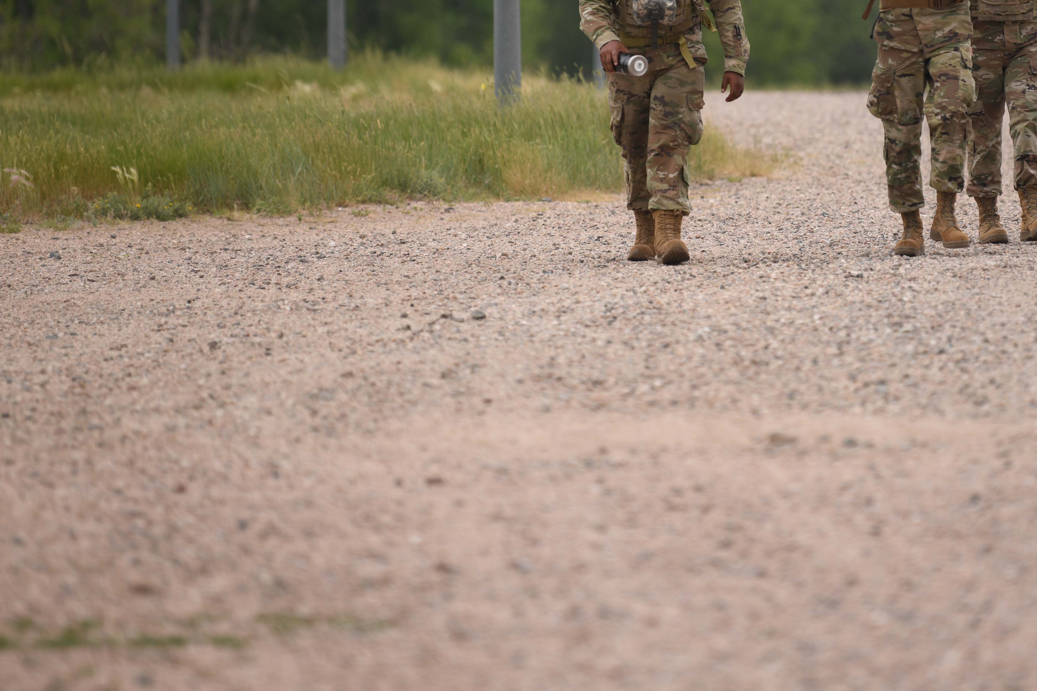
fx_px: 10398
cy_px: 128
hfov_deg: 5.7
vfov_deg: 3.8
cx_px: 699
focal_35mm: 361
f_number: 3.2
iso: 160
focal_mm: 200
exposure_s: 1/1250
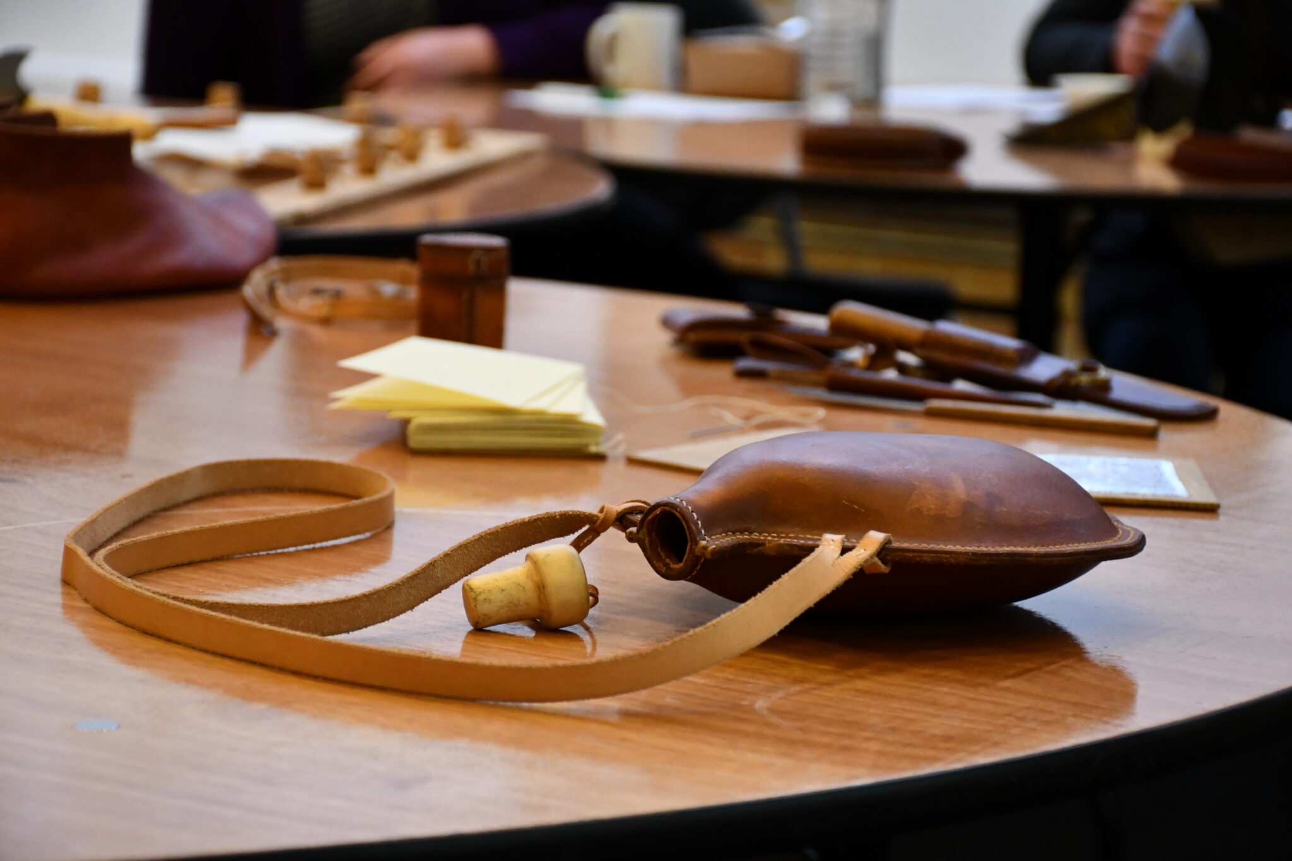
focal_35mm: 99
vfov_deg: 13.8
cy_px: 430
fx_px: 3552
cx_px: 646
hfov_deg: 20.6
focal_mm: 66
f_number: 5
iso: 3200
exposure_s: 1/100
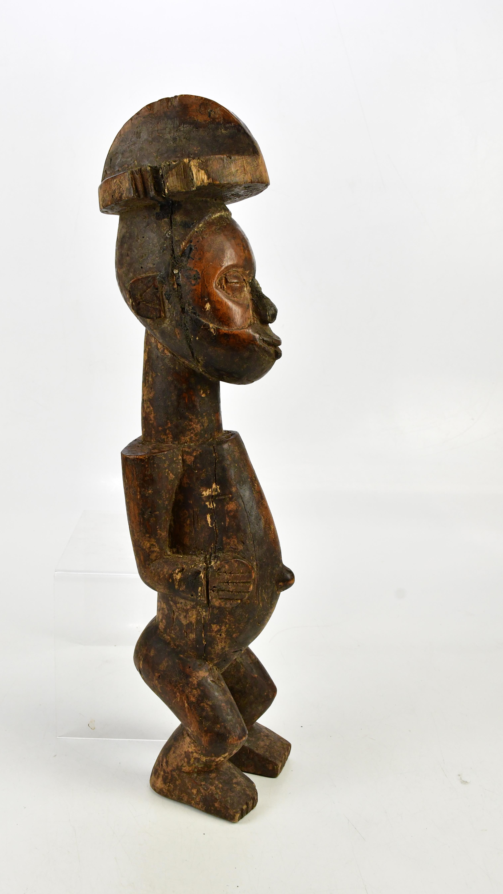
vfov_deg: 54.0
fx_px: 877
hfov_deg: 31.9
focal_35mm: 37
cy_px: 454
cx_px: 202
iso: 2000
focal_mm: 23
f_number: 9
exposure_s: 1/125
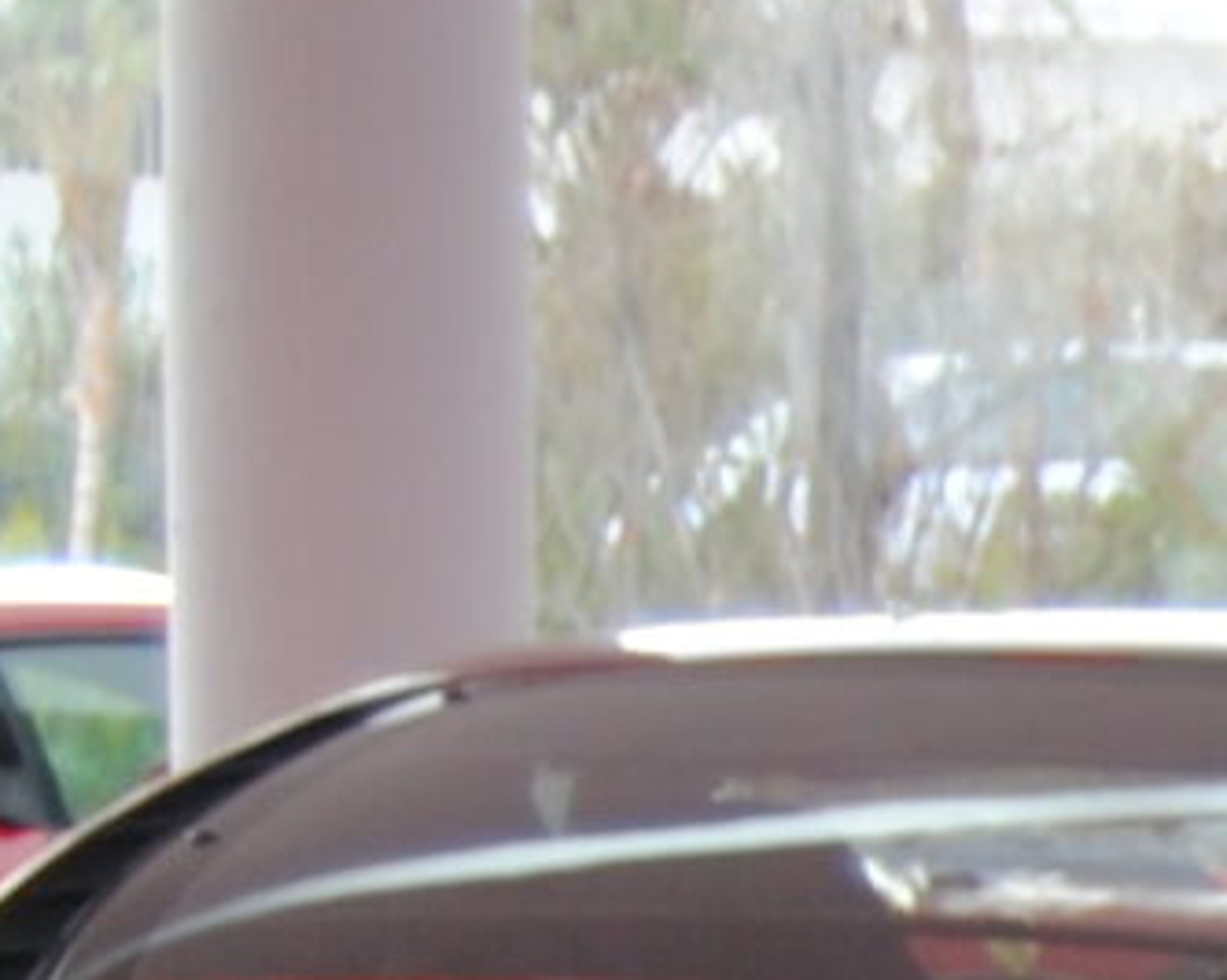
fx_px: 12594
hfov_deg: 5.1
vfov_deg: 4.3
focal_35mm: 347
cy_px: 2549
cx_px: 4293
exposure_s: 1/60
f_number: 4.5
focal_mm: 32
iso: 200
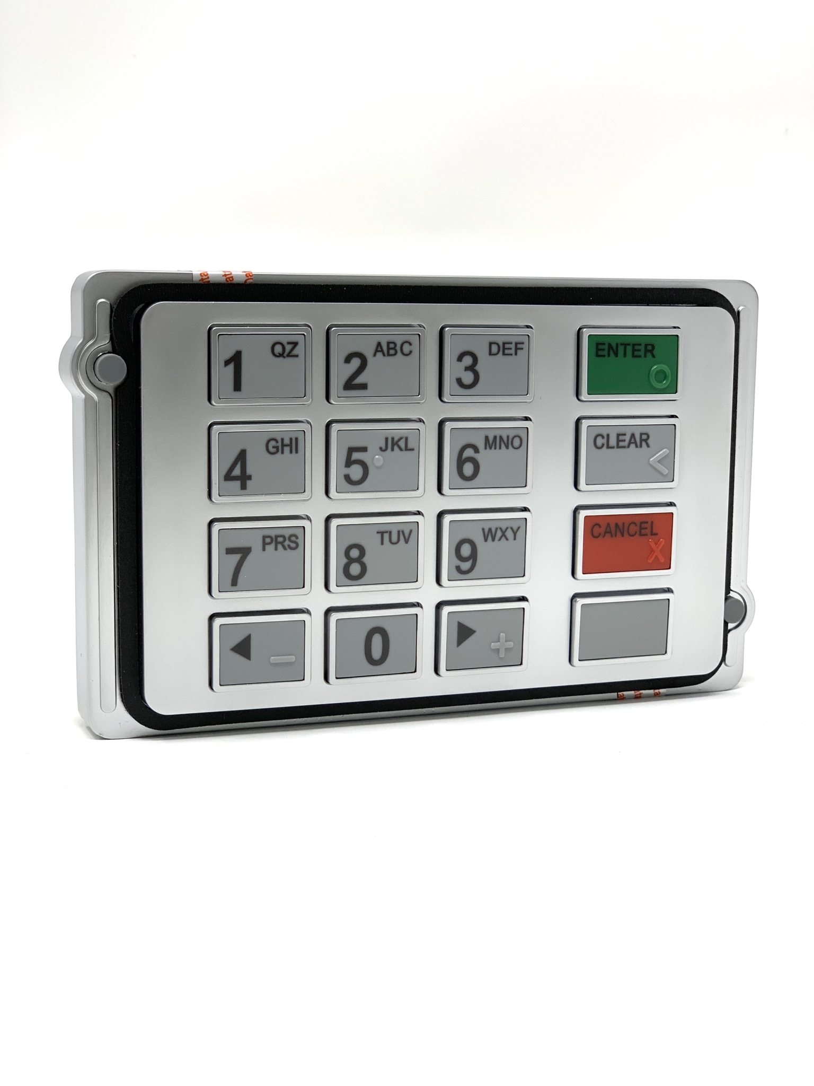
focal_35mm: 52
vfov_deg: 36.8
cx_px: 407
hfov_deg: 28.0
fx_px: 1630
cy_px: 543
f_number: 2.4
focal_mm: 6
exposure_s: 1/122
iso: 25
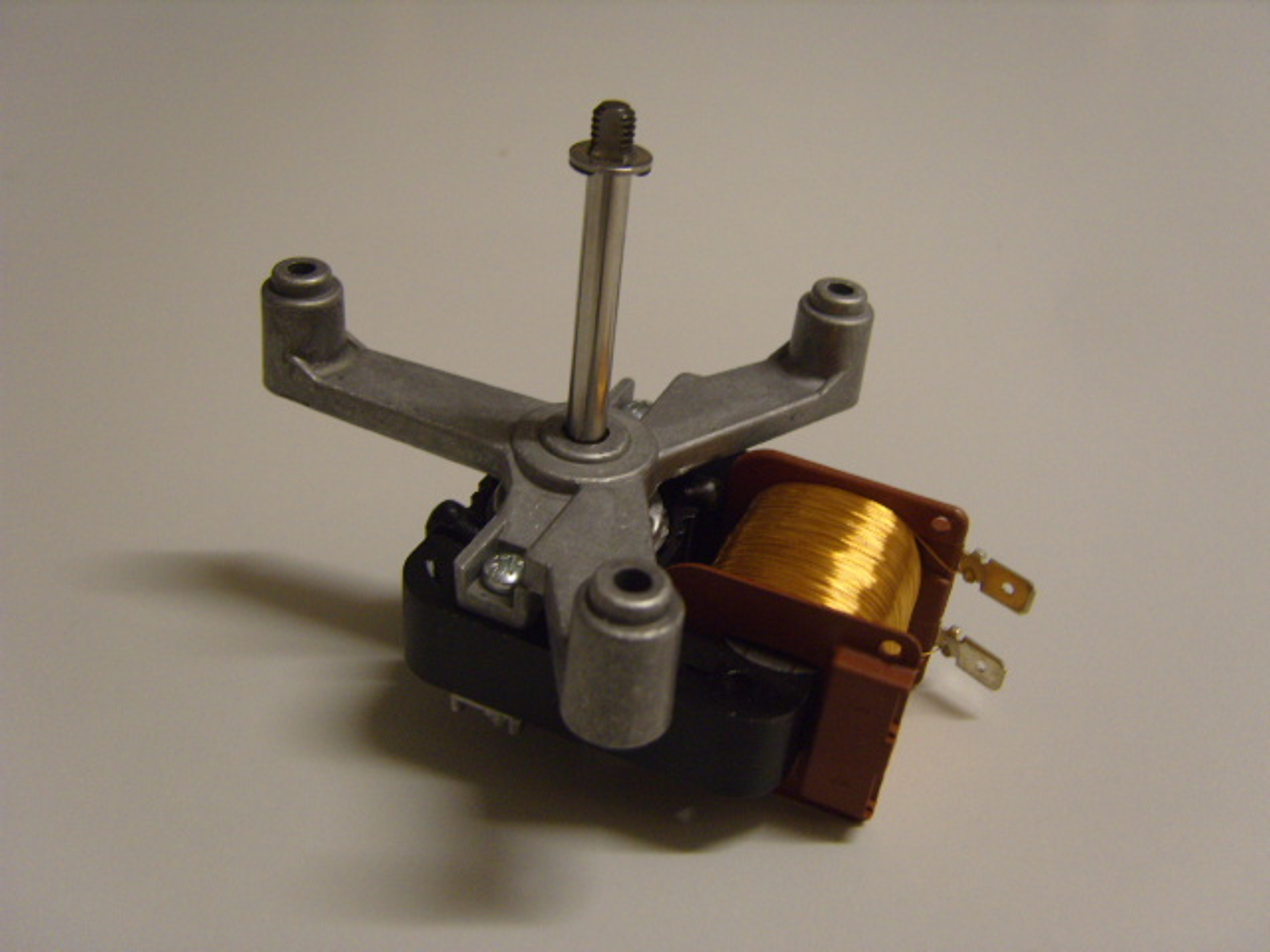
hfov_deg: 52.6
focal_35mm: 35
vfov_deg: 40.7
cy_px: 476
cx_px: 635
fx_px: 1284
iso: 200
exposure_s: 1/20
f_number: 2.8
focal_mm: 7.4
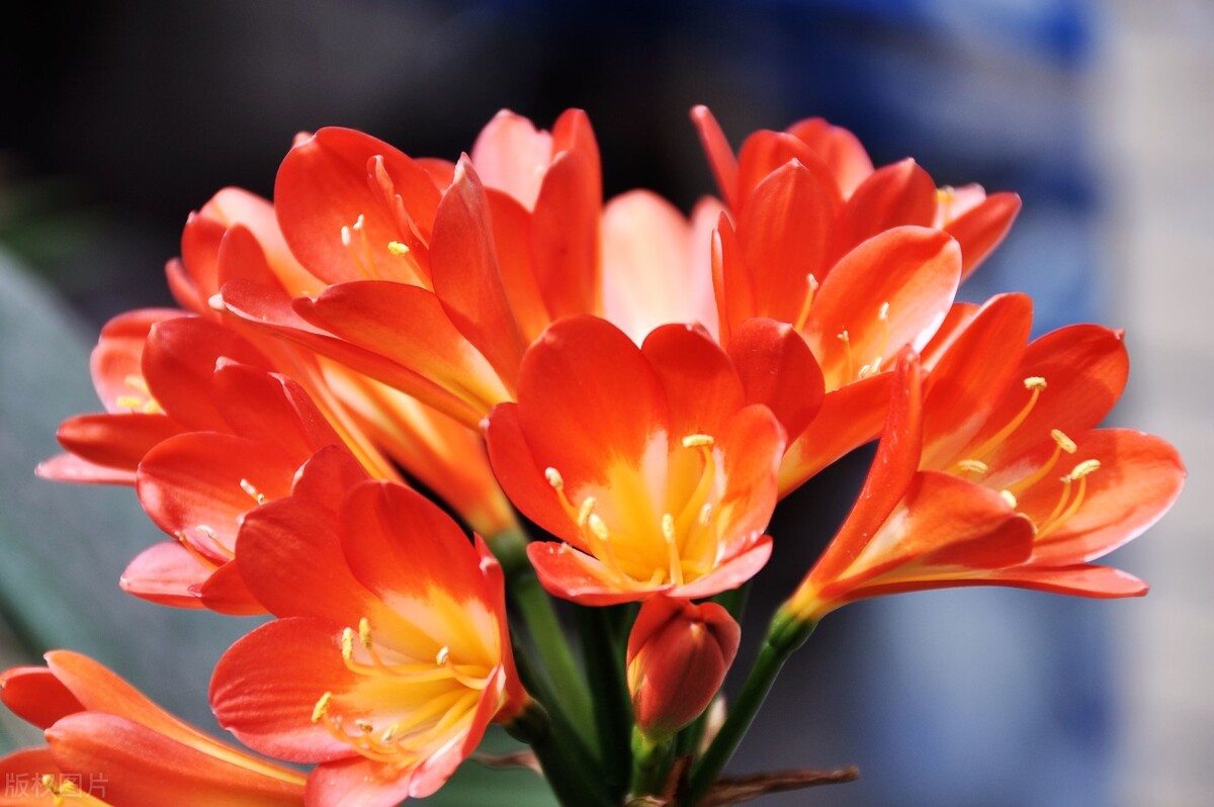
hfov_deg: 6.9
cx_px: 607
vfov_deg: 4.6
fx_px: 10108
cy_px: 404
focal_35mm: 300
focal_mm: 200
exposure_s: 1/250
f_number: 5.6
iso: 200
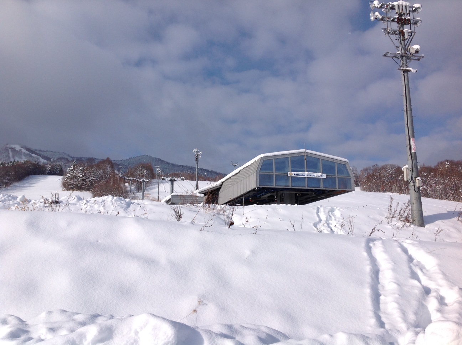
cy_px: 172
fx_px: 466
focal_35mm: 35
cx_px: 231
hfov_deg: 52.7
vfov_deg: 40.6
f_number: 2.4
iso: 50
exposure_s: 1/5051
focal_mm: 4.28
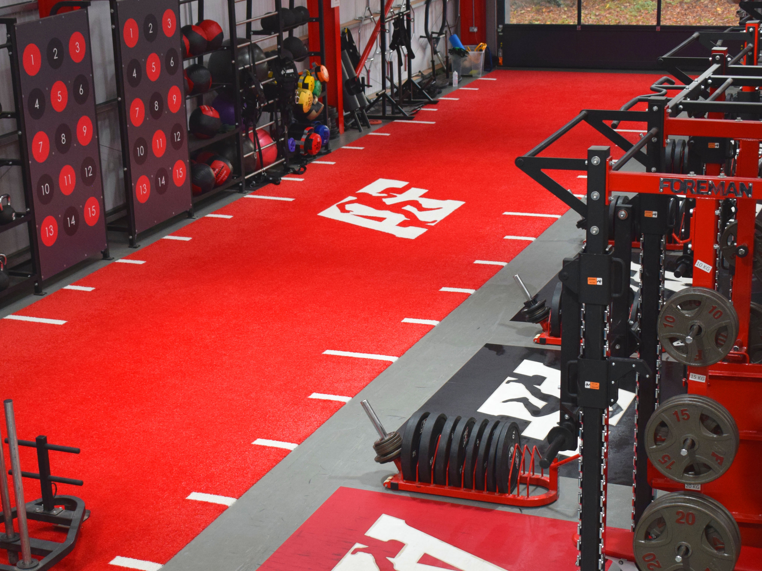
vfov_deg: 22.3
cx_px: 299
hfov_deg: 29.4
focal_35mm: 66
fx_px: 1446
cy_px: 366
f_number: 4.2
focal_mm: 31
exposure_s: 1/60
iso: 1600
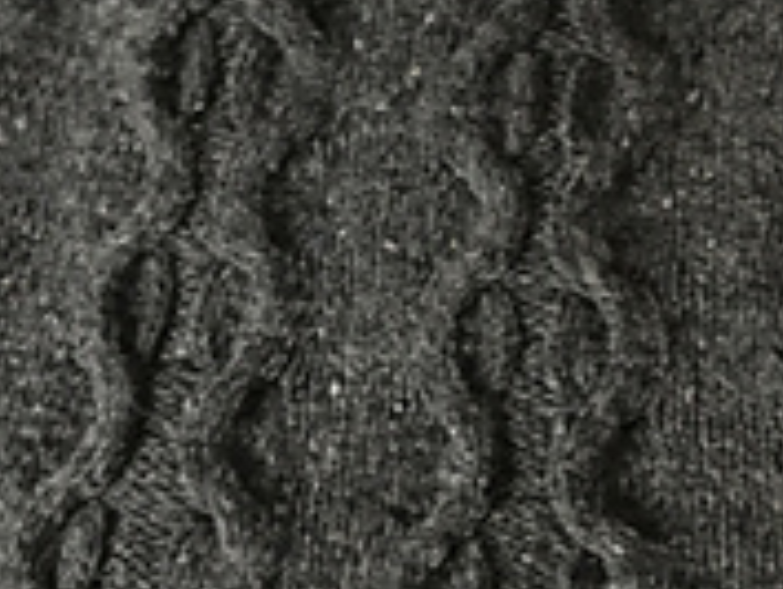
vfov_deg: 18.0
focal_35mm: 82
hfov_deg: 23.7
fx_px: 1856
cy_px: 268
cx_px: 535
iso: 320
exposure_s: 1/15
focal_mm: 4.15
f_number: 2.2
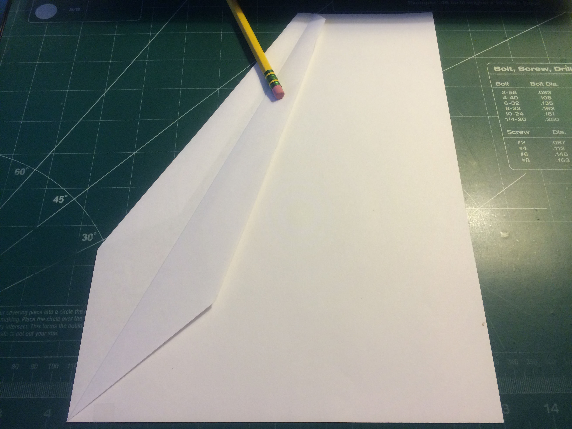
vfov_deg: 48.2
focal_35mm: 29
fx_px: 479
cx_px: 286
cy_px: 214
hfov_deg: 61.7
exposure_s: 1/30
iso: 64
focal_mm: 4.15
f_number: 2.2
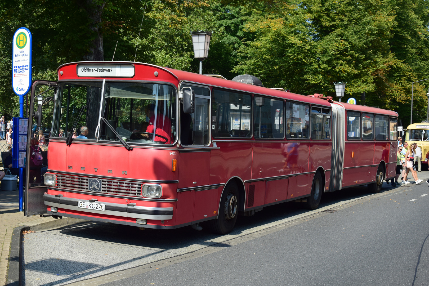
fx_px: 608
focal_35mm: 51
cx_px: 214
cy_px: 143
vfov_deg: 26.5
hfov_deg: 38.9
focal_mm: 34
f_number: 8
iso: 200
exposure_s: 1/320
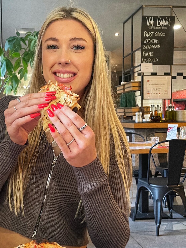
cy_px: 130
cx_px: 53
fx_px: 322
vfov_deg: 42.1
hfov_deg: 31.7
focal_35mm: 45
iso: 400
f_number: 1.6
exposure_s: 1/50
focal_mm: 4.2
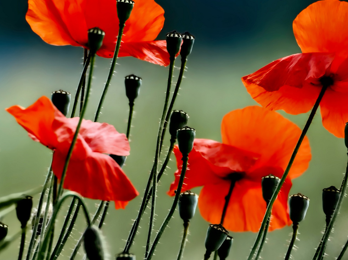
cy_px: 94
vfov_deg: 1.3
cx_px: 138
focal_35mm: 1142
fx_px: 11475
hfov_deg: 1.7
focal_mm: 300
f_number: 9
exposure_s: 1/800
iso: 400
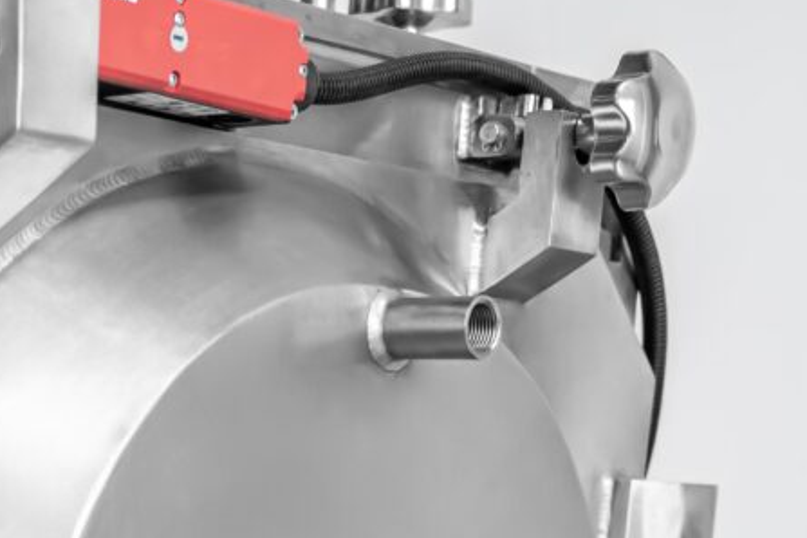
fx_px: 2309
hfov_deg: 19.1
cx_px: -56
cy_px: 841
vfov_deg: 12.5
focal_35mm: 103
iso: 800
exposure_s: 1/80
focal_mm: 30
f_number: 4
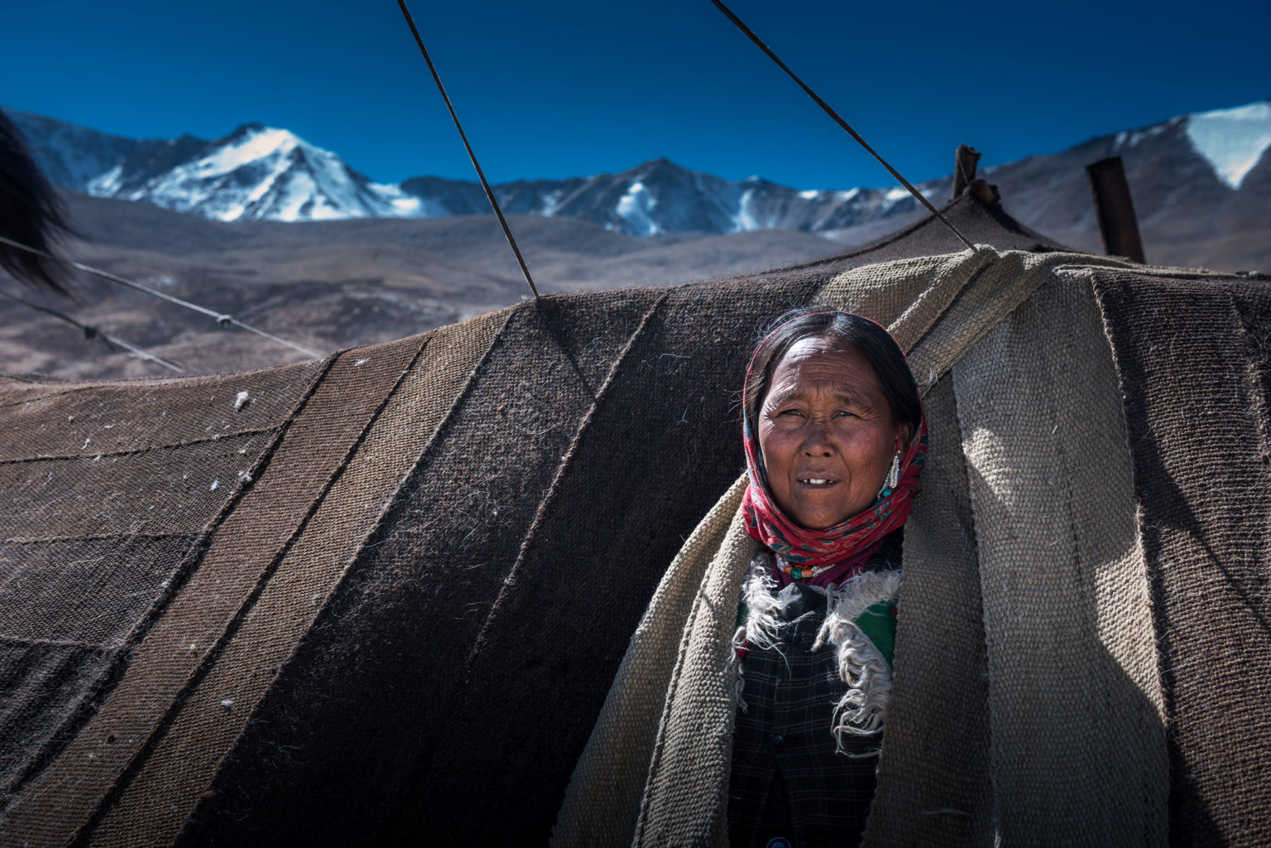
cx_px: 636
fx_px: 1836
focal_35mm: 52
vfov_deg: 26.0
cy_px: 424
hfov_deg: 38.2
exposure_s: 1/80
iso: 64
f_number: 7.1
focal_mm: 52
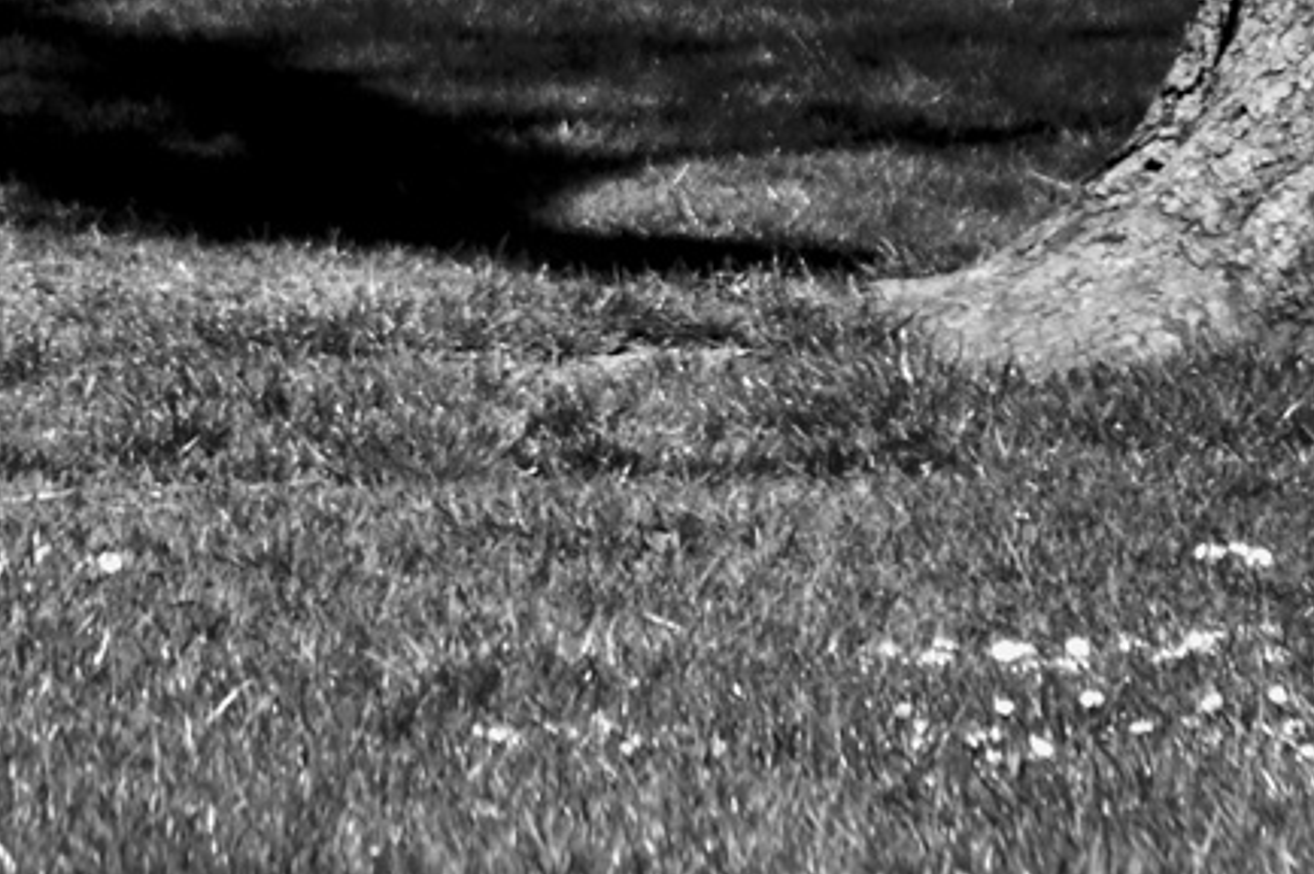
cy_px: -689
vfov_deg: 1.5
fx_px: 33804
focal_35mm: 927
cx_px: 252
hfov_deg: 2.2
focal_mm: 165
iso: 200
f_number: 6.3
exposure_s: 1/750
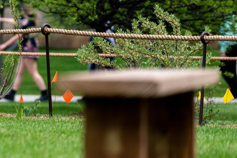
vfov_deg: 3.8
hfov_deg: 5.6
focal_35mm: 362
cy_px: -12
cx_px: -128
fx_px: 2382
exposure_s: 1/1600
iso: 160
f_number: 2.8
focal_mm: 111
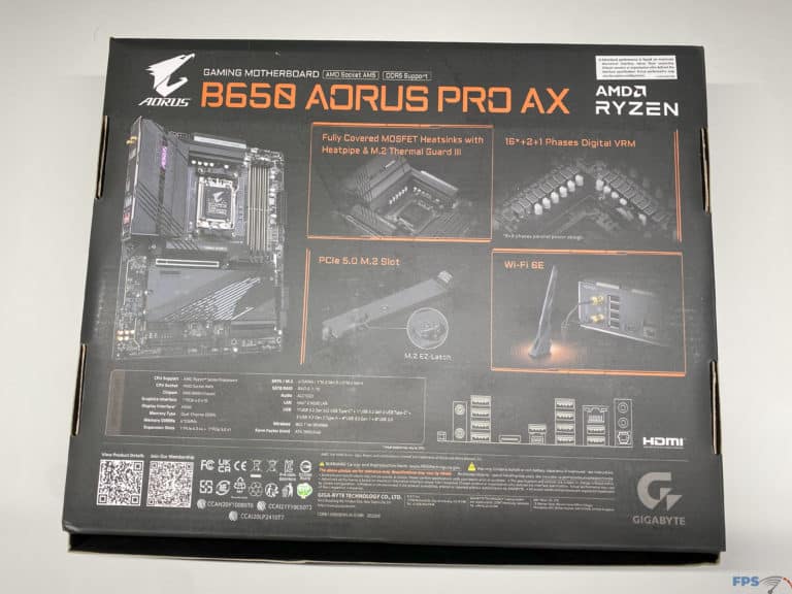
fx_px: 595
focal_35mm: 26
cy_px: 297
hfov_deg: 67.3
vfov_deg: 53.1
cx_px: 396
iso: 80
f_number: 1.8
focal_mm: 4.25
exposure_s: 1/120
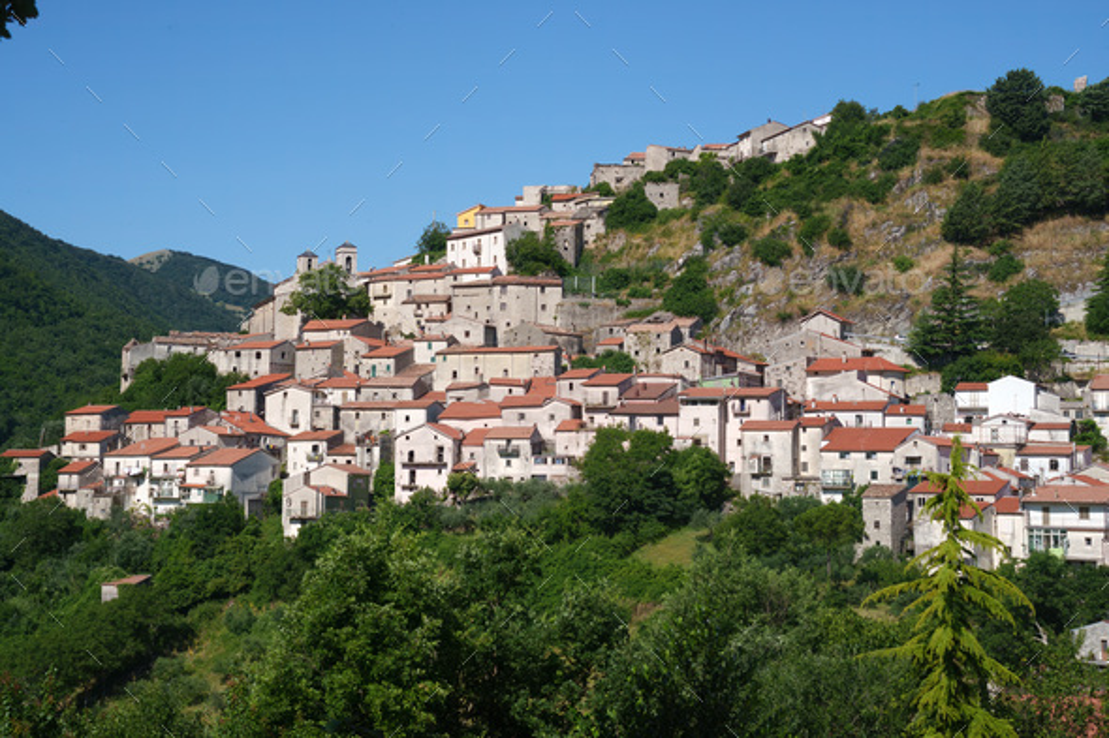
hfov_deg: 30.1
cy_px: 369
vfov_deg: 20.3
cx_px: 554
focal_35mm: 67
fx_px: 2063
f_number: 8
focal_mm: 67
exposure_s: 1/400
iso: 100
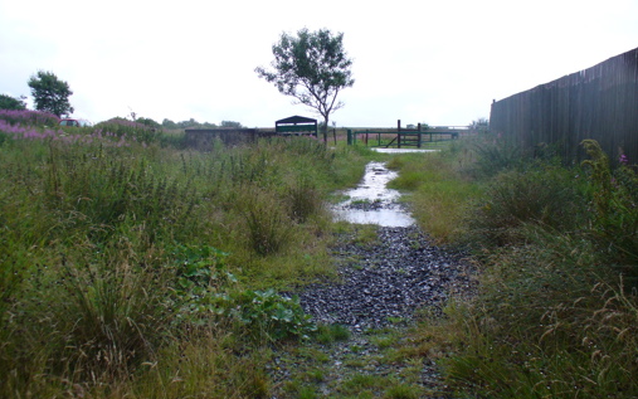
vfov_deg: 32.0
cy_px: 194
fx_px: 696
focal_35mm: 40
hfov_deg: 49.3
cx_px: 315
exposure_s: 1/250
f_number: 2.8
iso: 80
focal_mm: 6.1
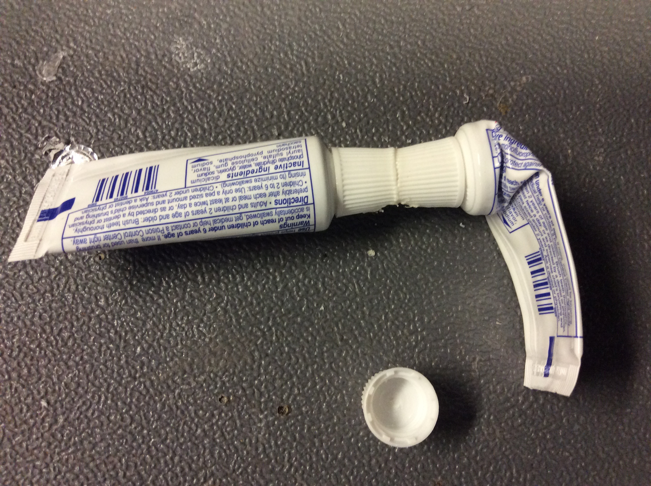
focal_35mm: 32
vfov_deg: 44.1
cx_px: 326
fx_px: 601
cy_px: 243
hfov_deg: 56.9
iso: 125
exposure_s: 1/24
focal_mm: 3.3
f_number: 2.4
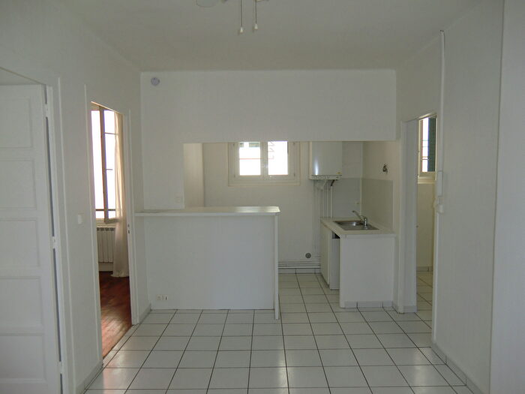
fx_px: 364
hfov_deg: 71.6
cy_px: 197
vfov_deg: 56.8
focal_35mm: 24
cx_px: 262
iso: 64
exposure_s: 1/125
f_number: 3.2
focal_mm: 4.3
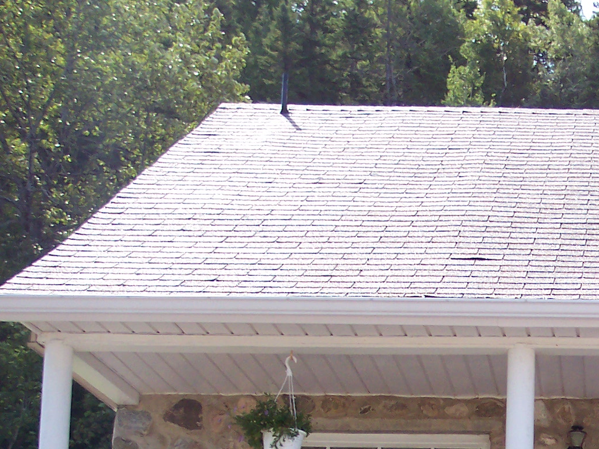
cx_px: 742
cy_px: 529
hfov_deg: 19.3
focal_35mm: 95
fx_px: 1643
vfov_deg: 15.0
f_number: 2.8
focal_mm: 8
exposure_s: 1/700
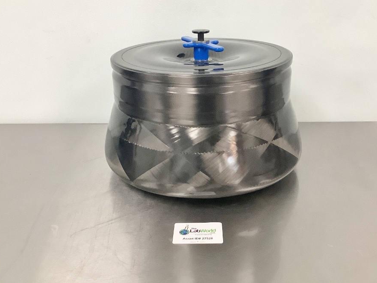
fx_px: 392
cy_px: 122
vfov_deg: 39.6
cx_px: 199
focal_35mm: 36
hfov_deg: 51.3
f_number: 2.4
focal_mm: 3.3
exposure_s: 1/60
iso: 250
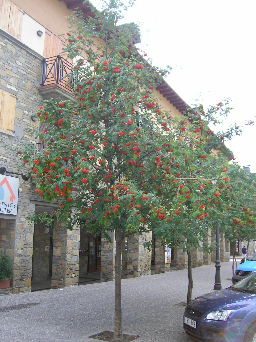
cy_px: 171
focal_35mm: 36
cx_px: 128
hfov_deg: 39.7
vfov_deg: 51.4
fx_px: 355
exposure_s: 1/125
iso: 64
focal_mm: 60
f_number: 2.8
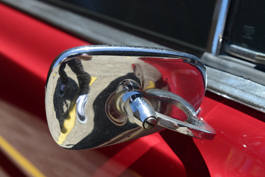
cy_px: 88
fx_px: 515
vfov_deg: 19.5
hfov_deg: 28.8
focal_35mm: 70
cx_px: 132
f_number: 9
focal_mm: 70
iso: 125
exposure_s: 1/160
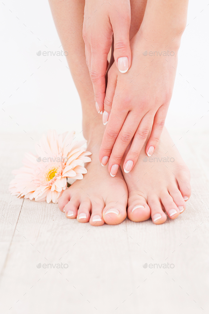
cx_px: 104
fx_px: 741
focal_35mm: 85
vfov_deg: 23.9
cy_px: 157
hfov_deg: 16.0
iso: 200
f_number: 4
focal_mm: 85
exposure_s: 1/125
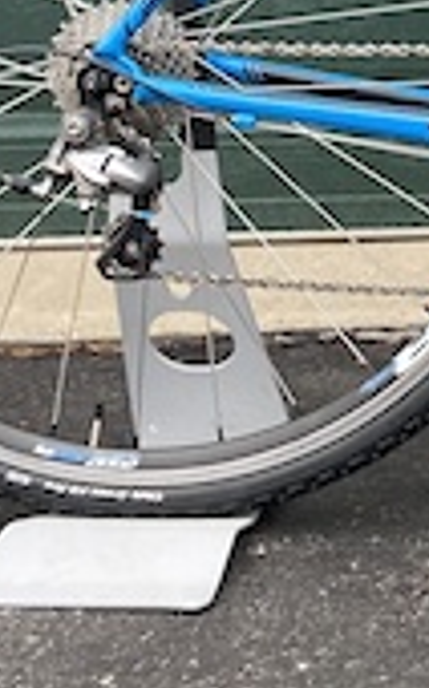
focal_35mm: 130
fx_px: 2436
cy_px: 73
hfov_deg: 9.6
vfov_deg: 15.9
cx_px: 773
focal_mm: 4.25
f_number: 1.8
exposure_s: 1/134
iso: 32
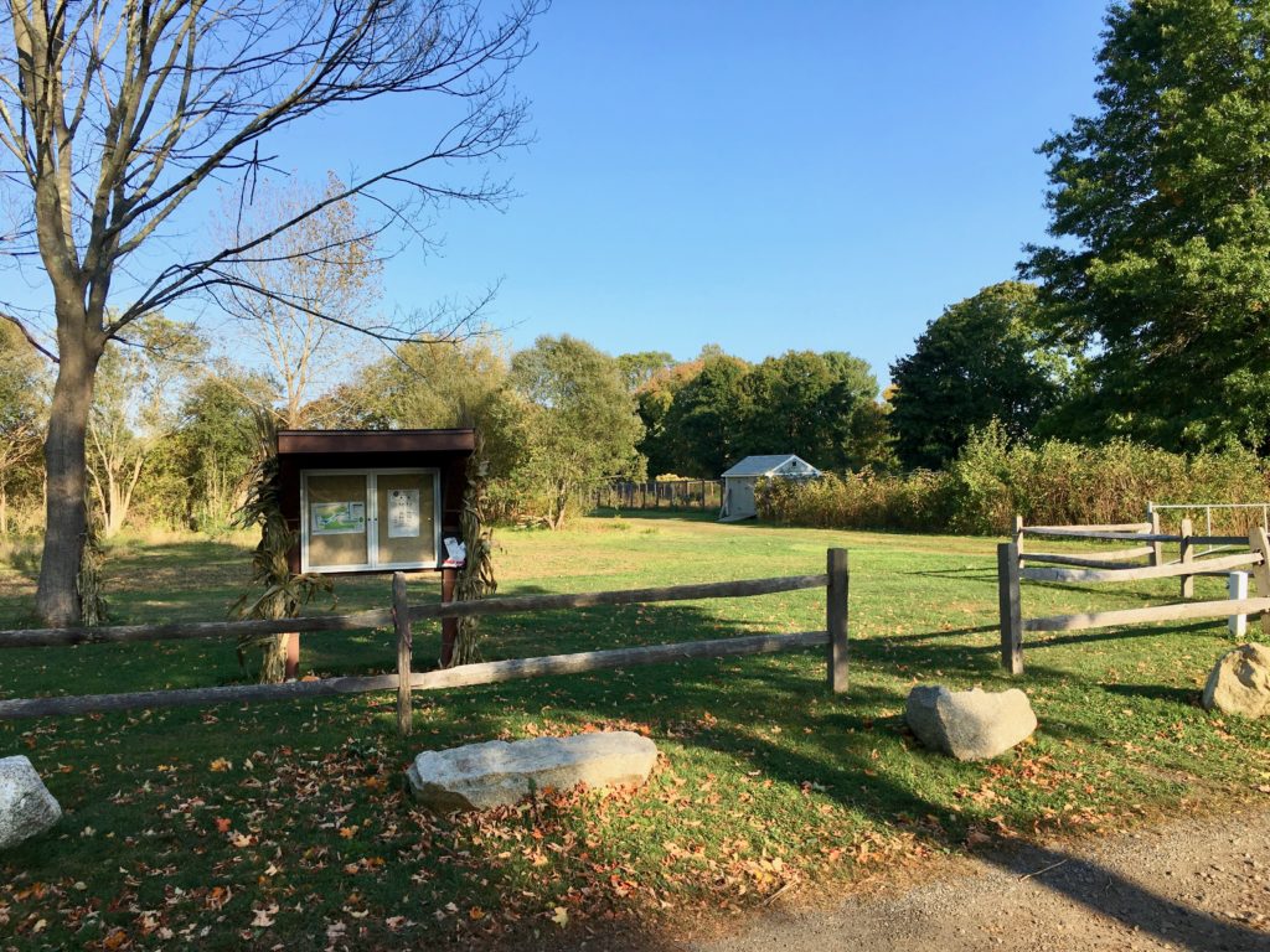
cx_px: 635
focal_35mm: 29
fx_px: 1064
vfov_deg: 48.2
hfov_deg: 61.7
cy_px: 476
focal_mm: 4.15
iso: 25
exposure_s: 1/938
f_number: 2.2
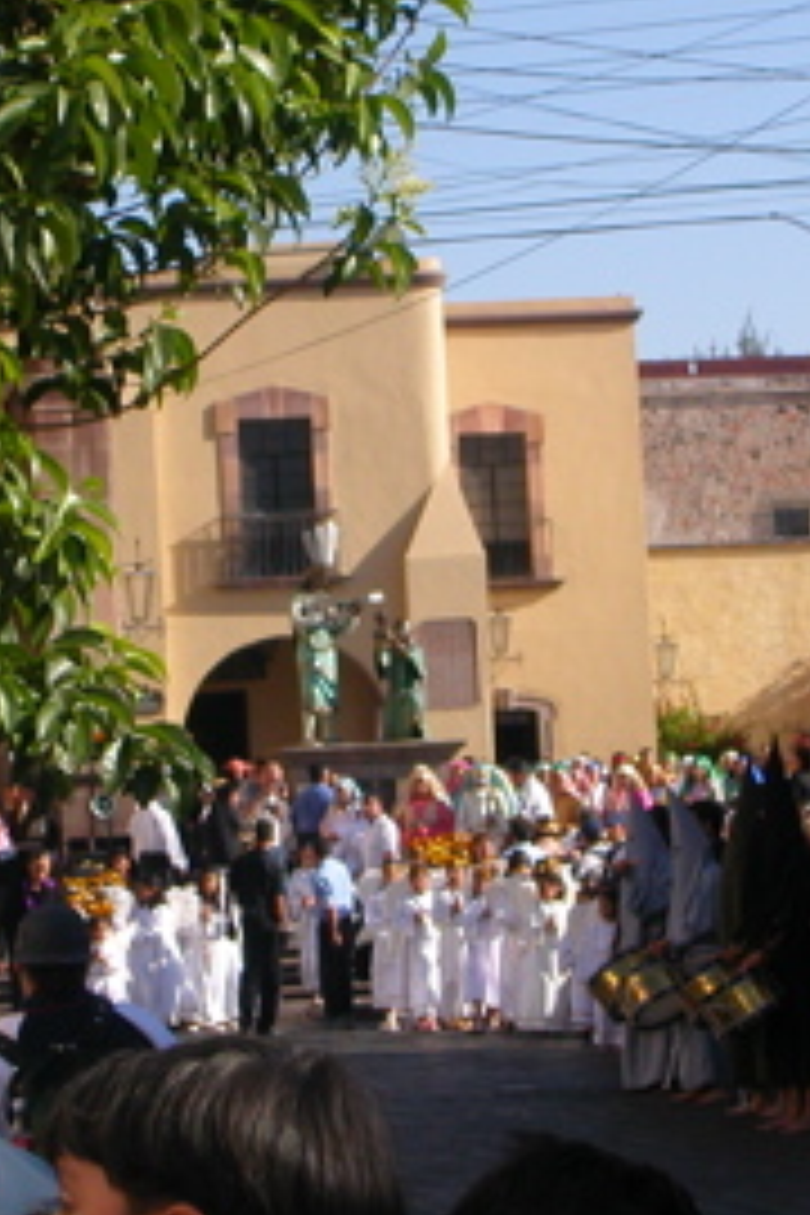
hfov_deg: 8.0
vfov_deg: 12.0
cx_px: 418
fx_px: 5771
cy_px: 576
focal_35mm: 171
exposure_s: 1/512
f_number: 4.8
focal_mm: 16.8
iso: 100
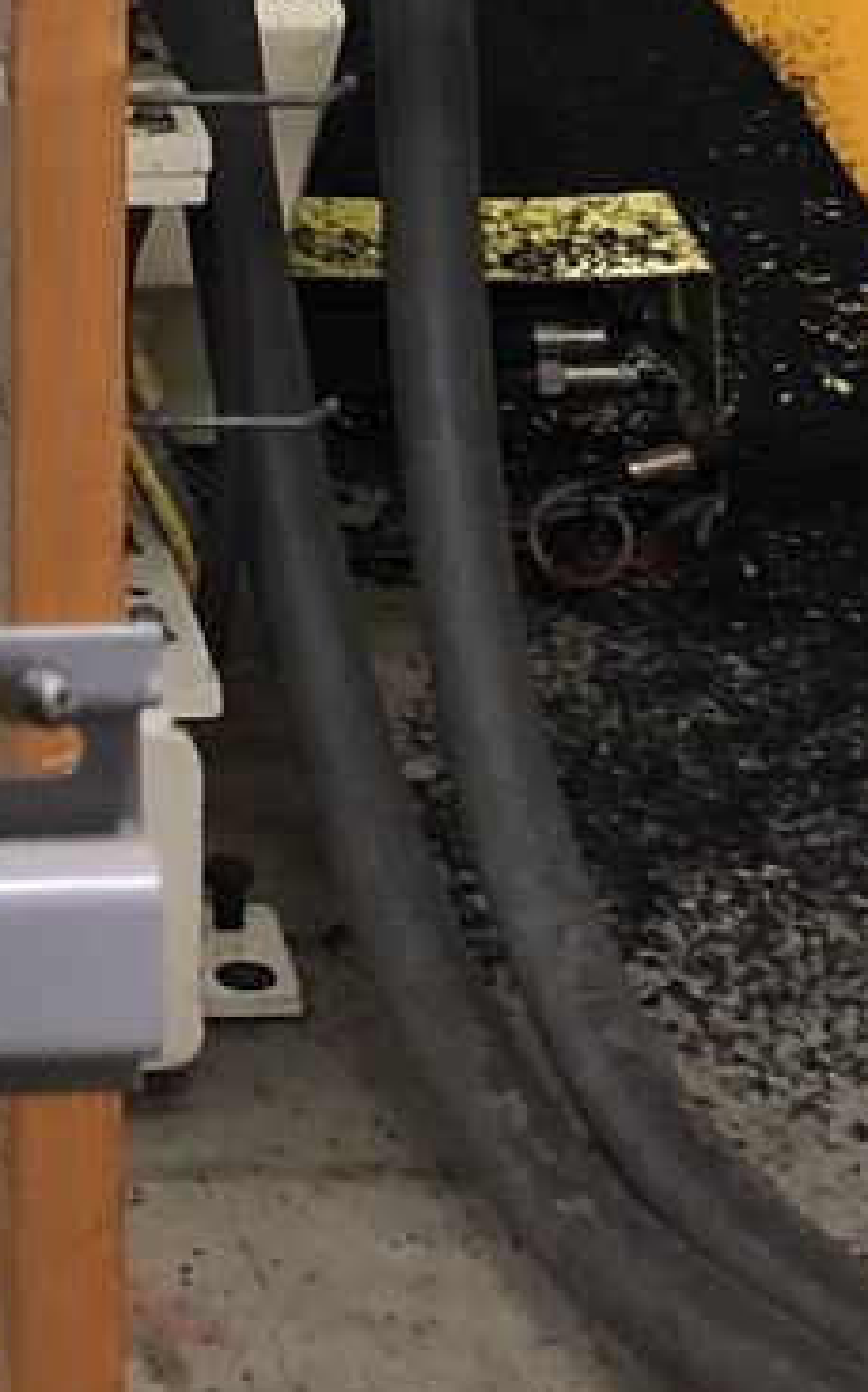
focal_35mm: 163
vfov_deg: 11.1
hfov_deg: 7.8
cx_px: -762
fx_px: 6177
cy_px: -1775
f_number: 1.8
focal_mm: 4
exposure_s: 1/30
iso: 40
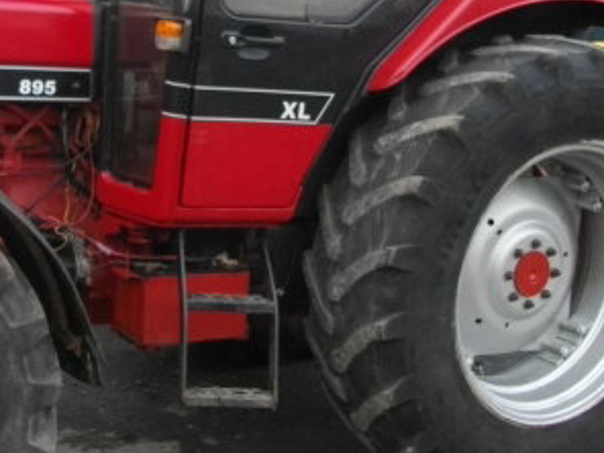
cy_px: 86
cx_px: 159
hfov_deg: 28.6
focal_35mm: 67
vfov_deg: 21.6
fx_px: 1169
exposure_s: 1/125
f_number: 2.9
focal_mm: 5.7
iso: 118
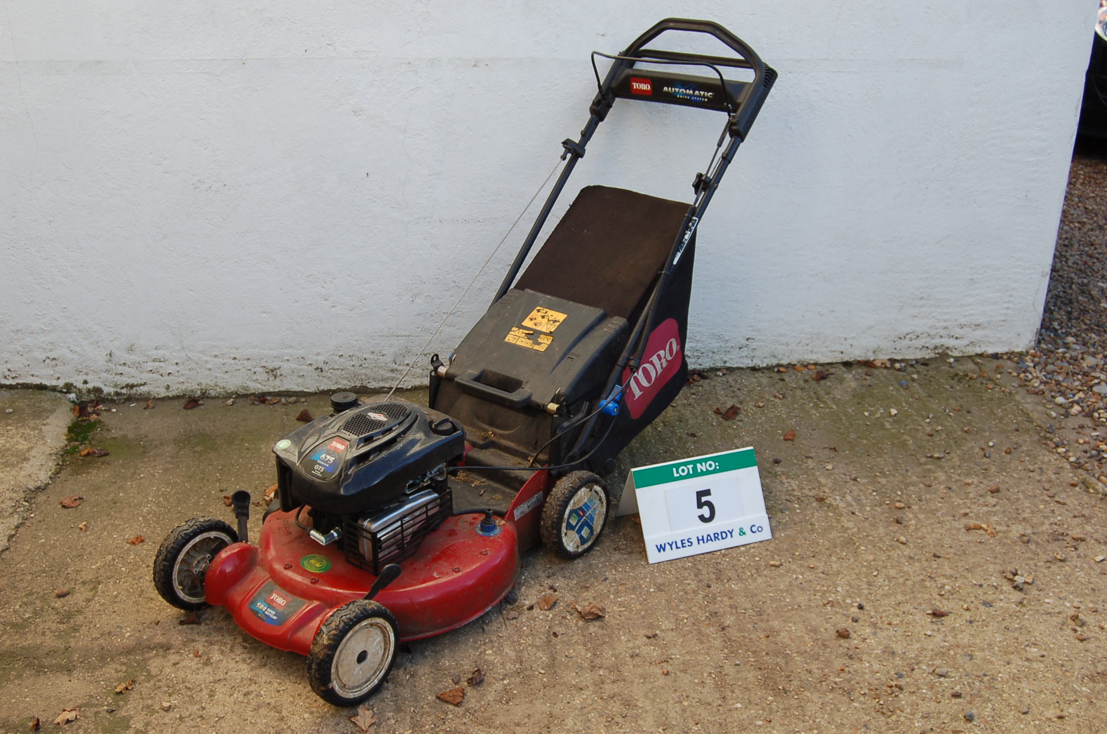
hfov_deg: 49.6
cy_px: 367
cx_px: 554
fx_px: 1197
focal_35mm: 39
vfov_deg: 34.1
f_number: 6.3
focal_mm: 26
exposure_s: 1/160
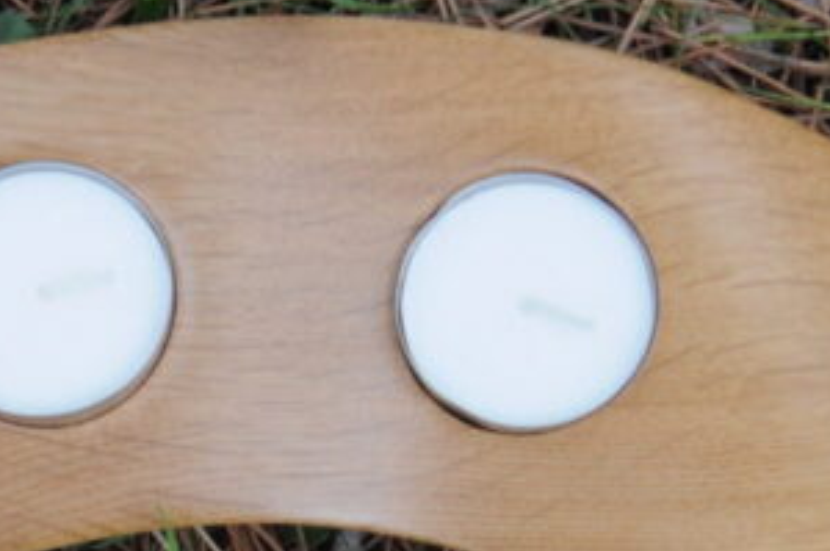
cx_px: 769
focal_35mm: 256
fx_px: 5893
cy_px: 379
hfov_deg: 8.0
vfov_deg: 5.3
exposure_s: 1/125
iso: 200
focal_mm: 40
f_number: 7.1
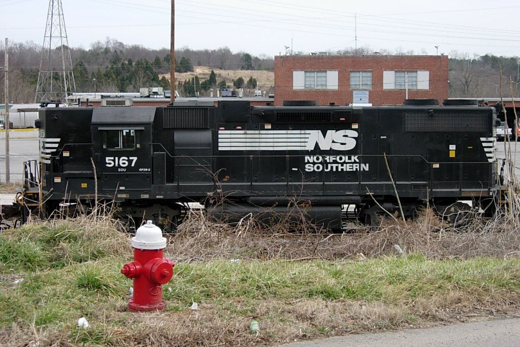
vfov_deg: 21.2
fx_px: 925
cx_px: 262
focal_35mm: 64
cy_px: 167
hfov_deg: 31.4
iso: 64
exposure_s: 1/483
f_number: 3.5
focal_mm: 12.7
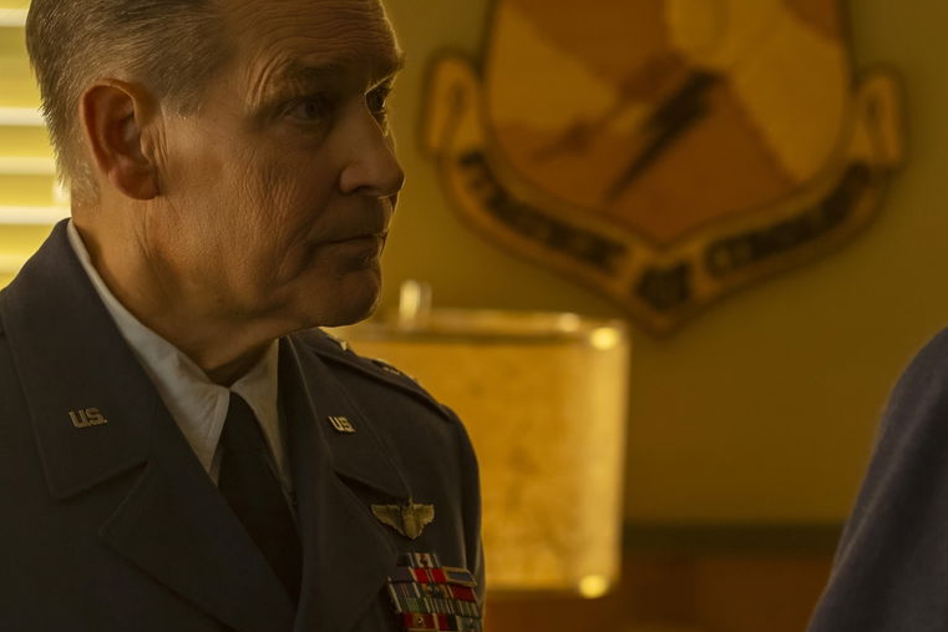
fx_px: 7477
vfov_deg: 4.8
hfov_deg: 7.2
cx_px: 696
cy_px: 293
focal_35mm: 284
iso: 1250
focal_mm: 90
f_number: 2.8
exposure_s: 1/125
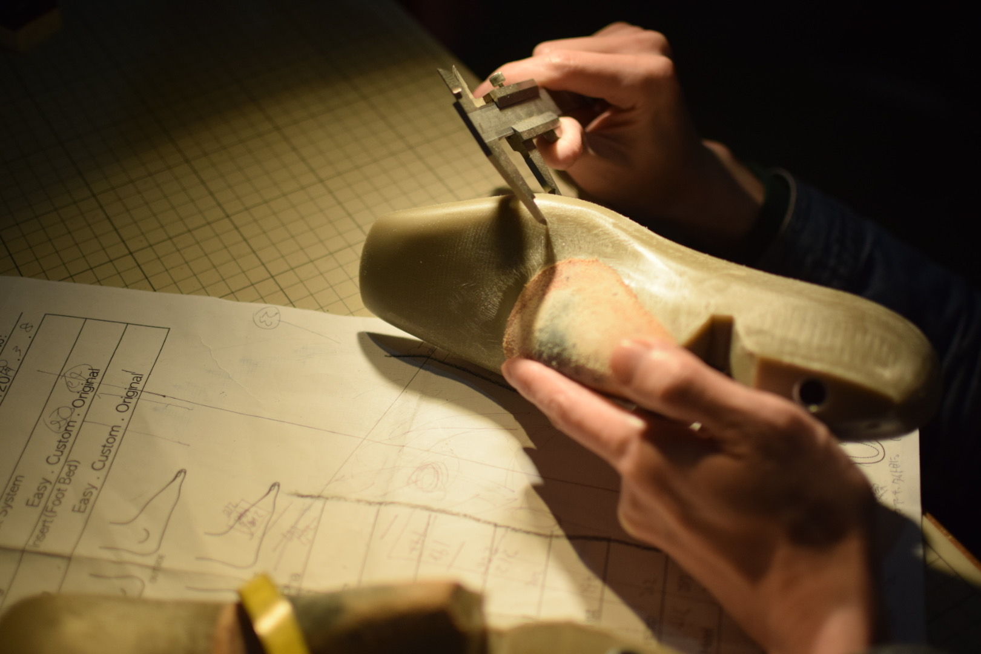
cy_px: 327
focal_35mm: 52
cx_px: 490
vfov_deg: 25.8
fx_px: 1431
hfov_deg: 37.9
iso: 500
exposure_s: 1/1250
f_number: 1.8
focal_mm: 35
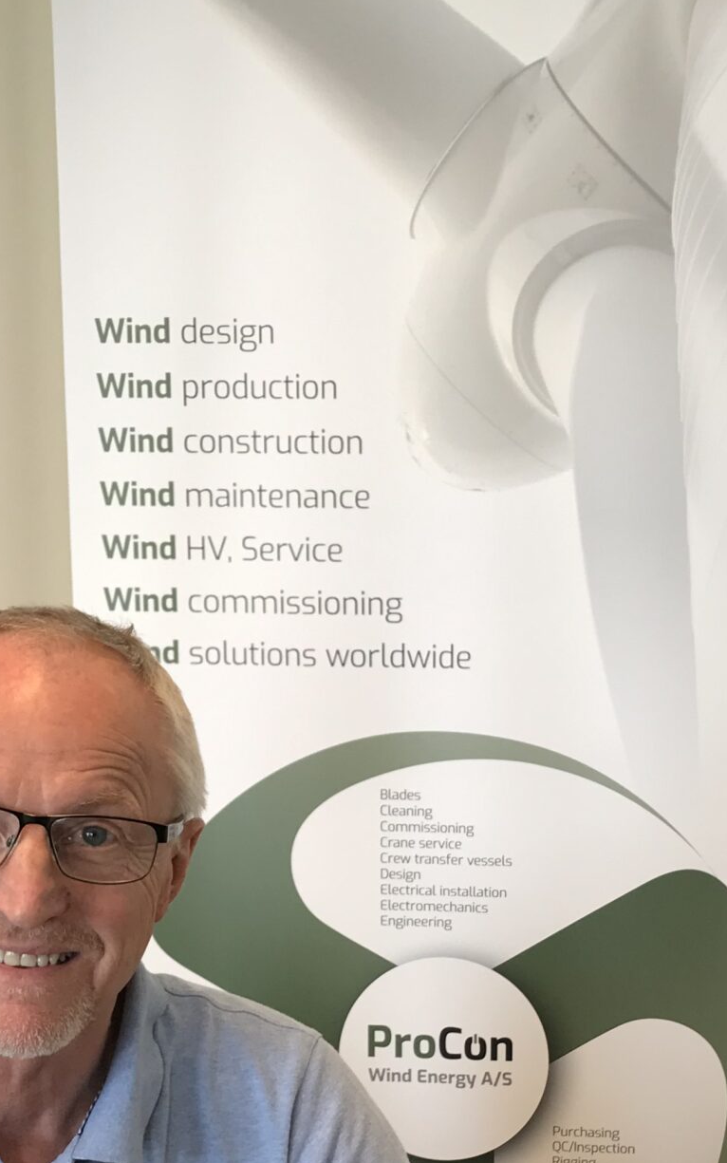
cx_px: 477
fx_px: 1965
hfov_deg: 20.9
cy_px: 932
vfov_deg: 32.1
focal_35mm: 62
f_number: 1.8
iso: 25
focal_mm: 3.99
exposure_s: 1/50
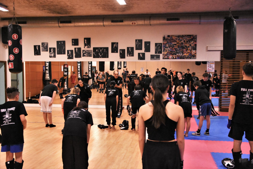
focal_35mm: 42
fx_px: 295
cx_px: 126
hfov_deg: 46.4
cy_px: 84
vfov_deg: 31.9
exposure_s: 1/1000
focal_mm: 28
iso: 5000
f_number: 3.2
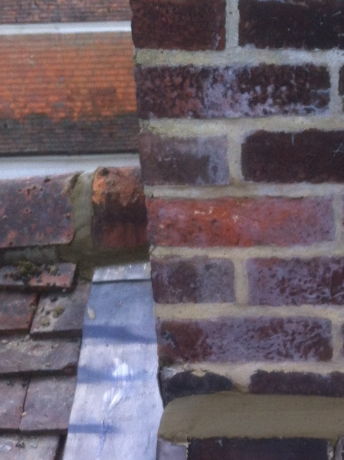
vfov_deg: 18.5
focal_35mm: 100
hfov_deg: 14.6
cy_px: 564
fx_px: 1328
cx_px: 322
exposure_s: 1/265
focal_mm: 3.85
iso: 80
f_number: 2.8
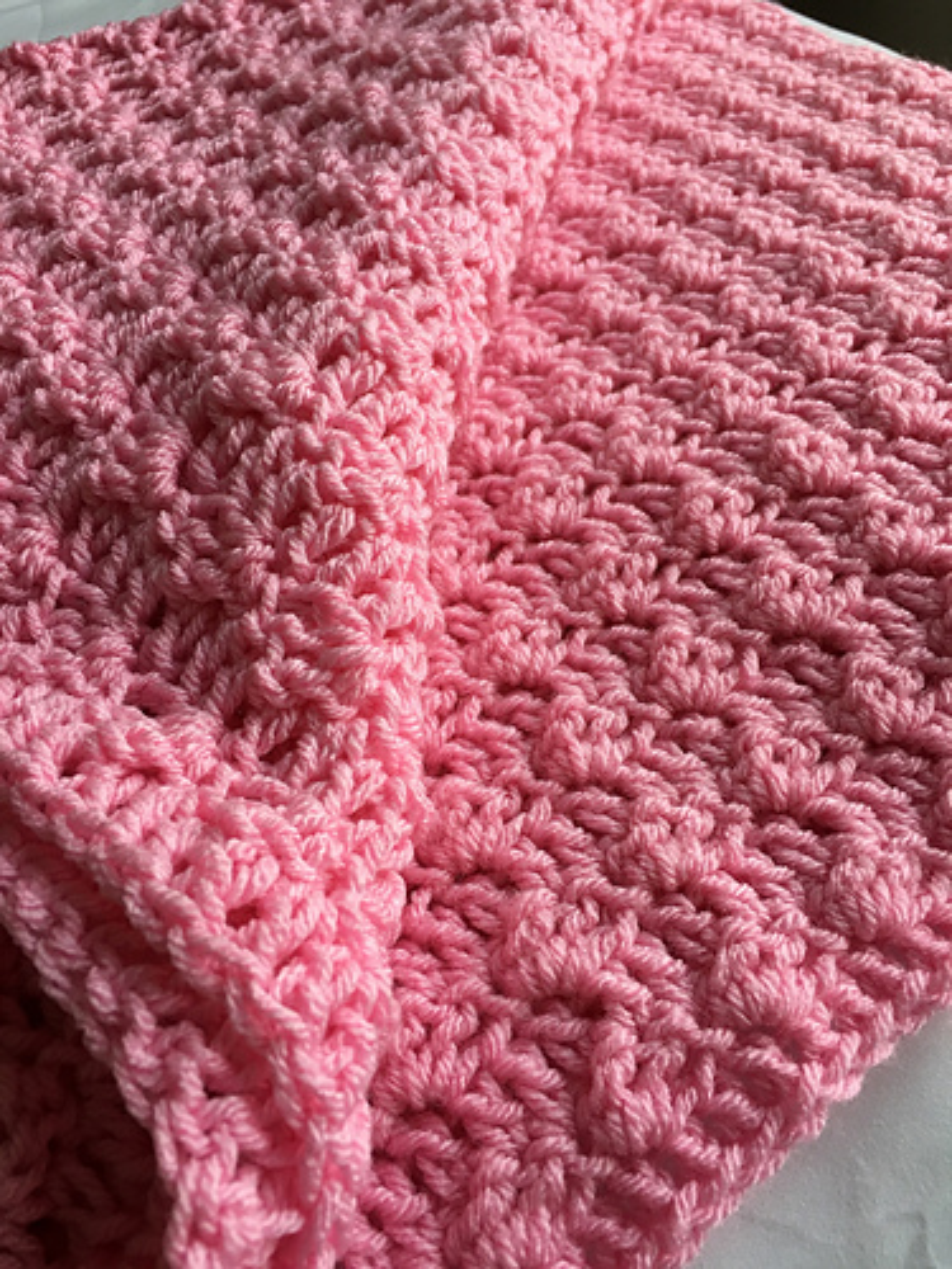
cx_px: 476
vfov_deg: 61.7
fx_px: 1063
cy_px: 634
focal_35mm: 29
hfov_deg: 48.2
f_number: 2.2
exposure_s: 1/40
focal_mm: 4.15
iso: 32
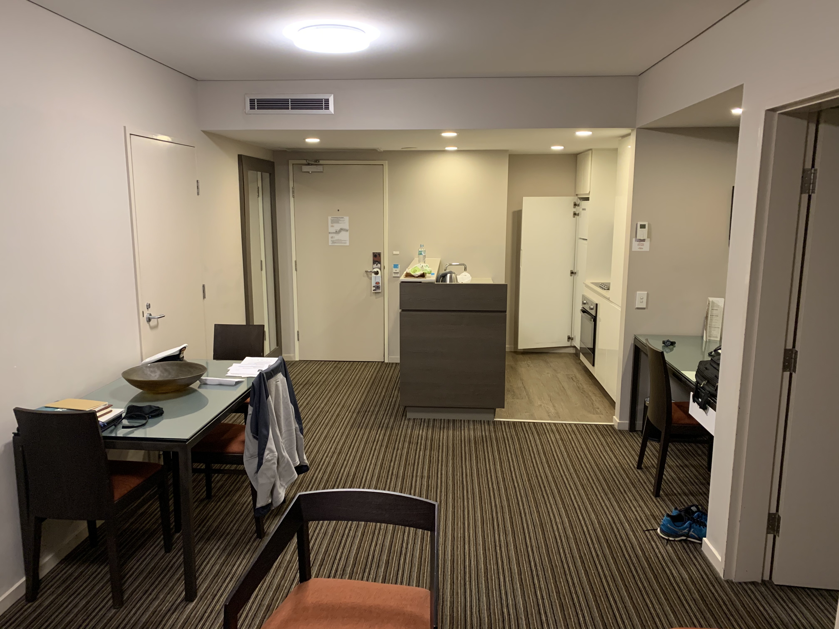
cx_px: 420
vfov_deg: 53.1
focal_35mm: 26
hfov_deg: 67.3
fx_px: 630
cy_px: 314
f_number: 1.8
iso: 250
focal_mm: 4.25
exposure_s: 1/60
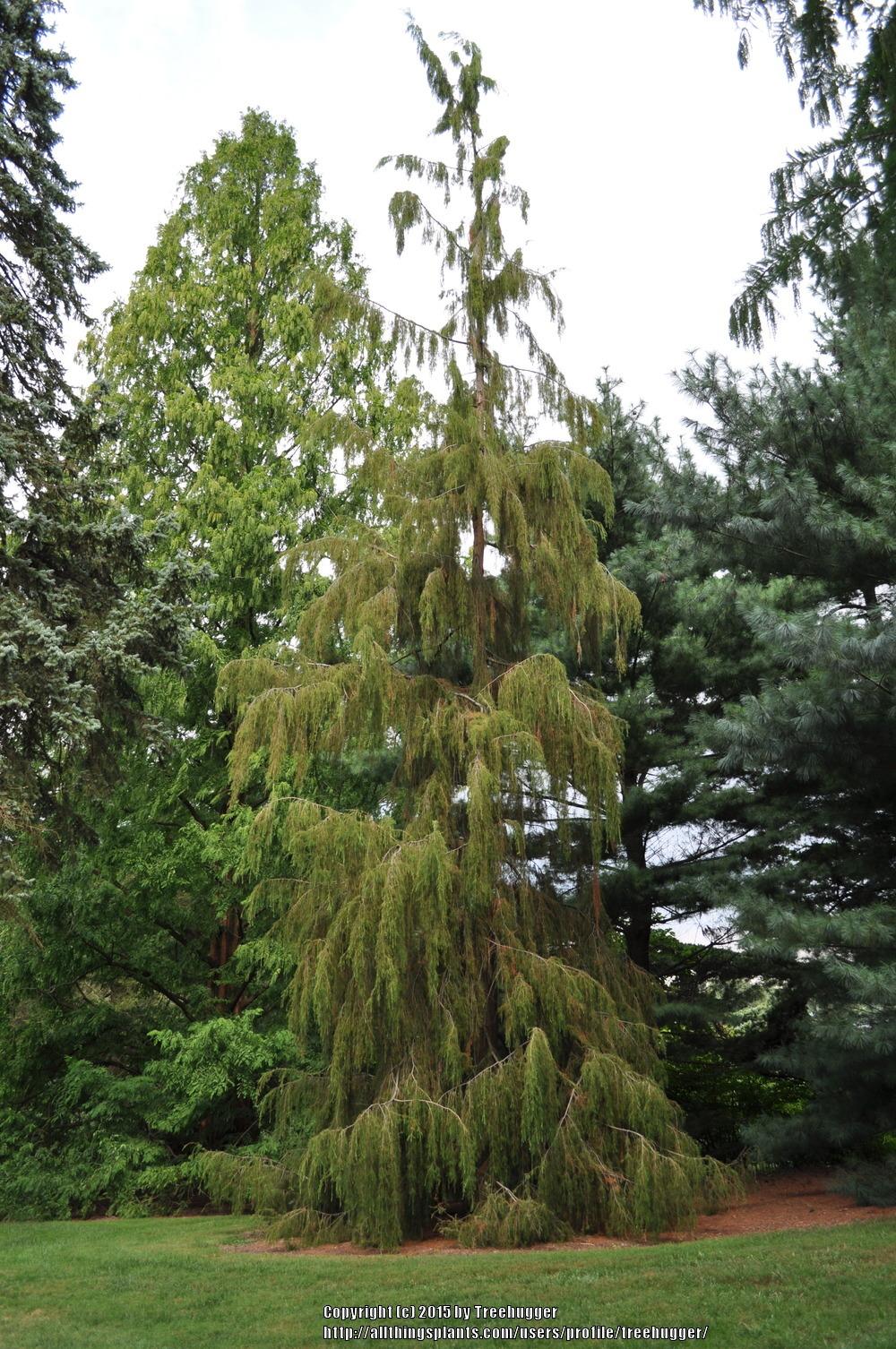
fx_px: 1123
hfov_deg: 43.5
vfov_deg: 62.0
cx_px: 448
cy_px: 674
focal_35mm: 30
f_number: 6.3
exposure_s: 1/200
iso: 200
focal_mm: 20
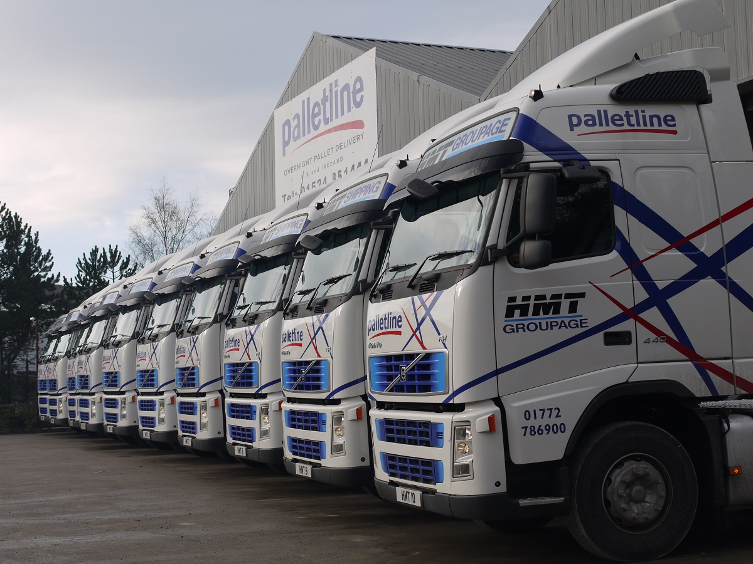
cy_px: 282
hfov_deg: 32.2
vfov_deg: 24.4
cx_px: 376
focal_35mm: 60
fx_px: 1305
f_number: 6.3
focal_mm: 30
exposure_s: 1/250
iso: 100
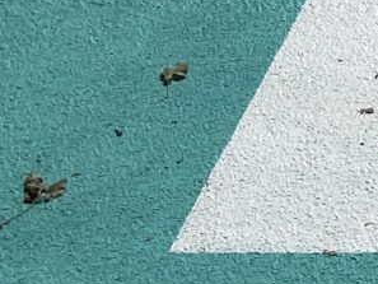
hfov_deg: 10.0
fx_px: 1835
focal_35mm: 168
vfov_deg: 8.8
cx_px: 967
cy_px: 75
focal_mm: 5.1
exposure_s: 1/17241
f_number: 1.6
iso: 50
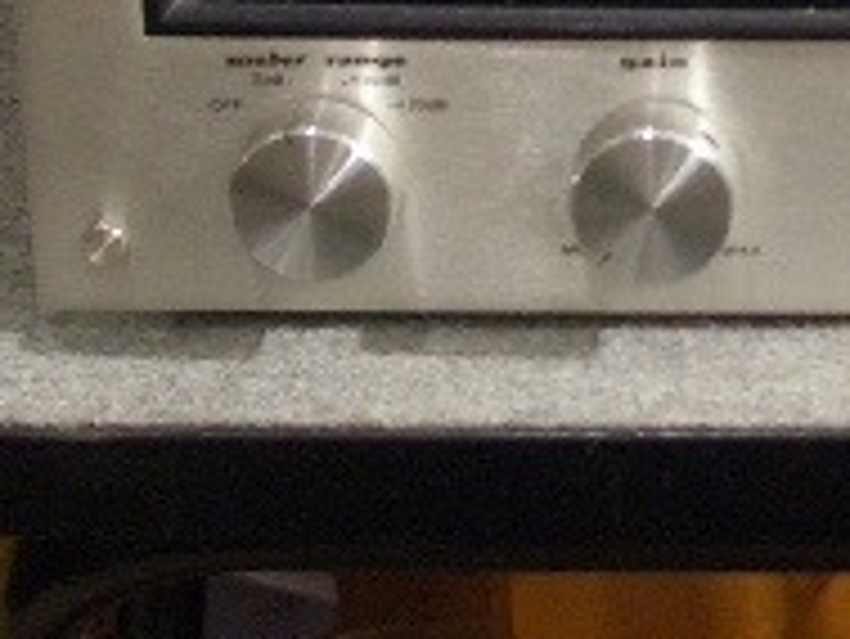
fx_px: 3415
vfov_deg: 10.5
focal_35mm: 139
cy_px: -162
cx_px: 1007
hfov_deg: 13.8
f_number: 2.8
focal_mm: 6.8
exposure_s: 1/8
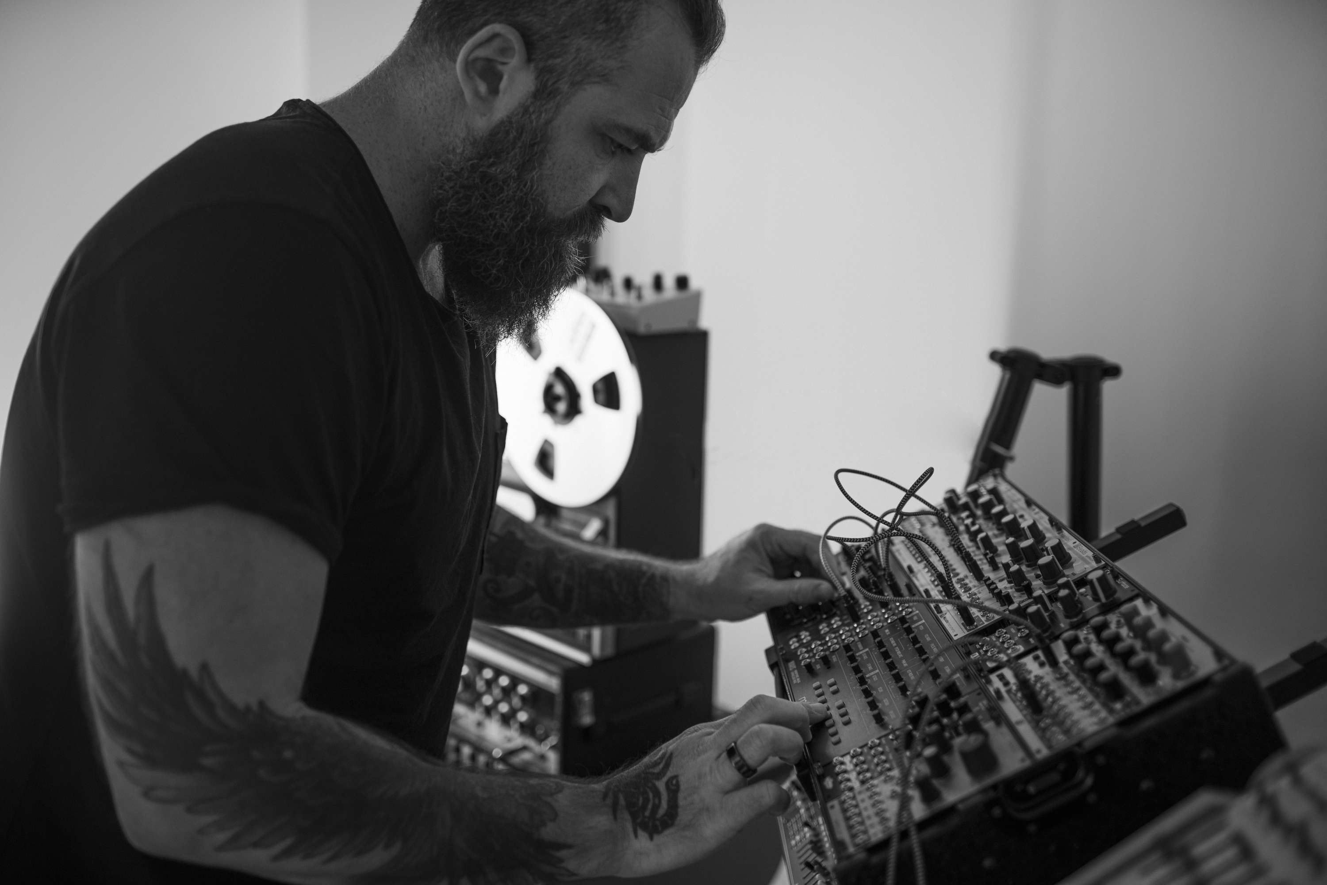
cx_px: 664
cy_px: 442
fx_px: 1290
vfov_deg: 37.9
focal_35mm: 35
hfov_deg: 54.4
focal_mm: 35
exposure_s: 1/50
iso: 400
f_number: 1.8
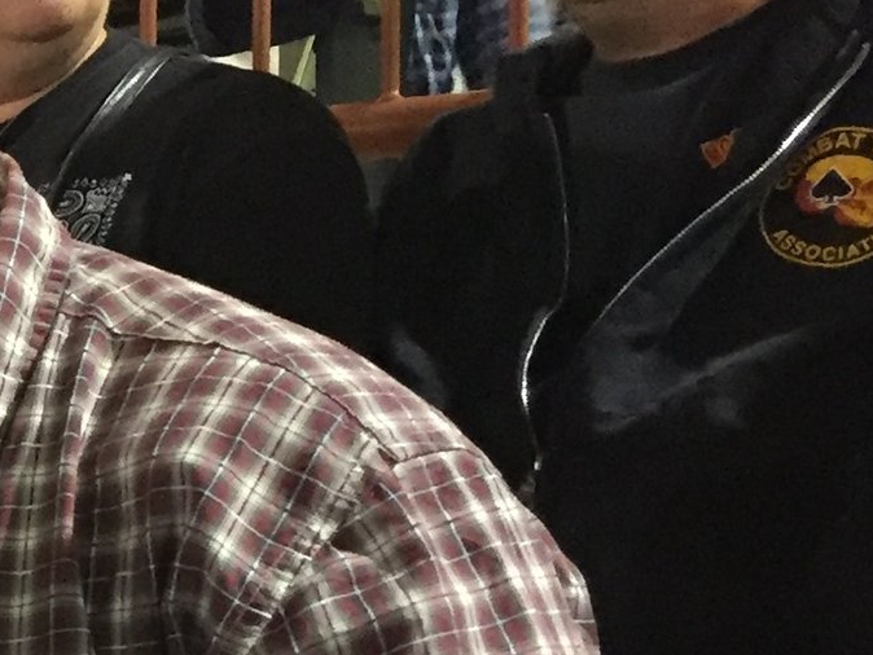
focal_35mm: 129
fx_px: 3254
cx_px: -747
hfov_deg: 13.5
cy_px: 909
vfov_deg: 11.1
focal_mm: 4.15
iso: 250
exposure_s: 1/20
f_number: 2.2
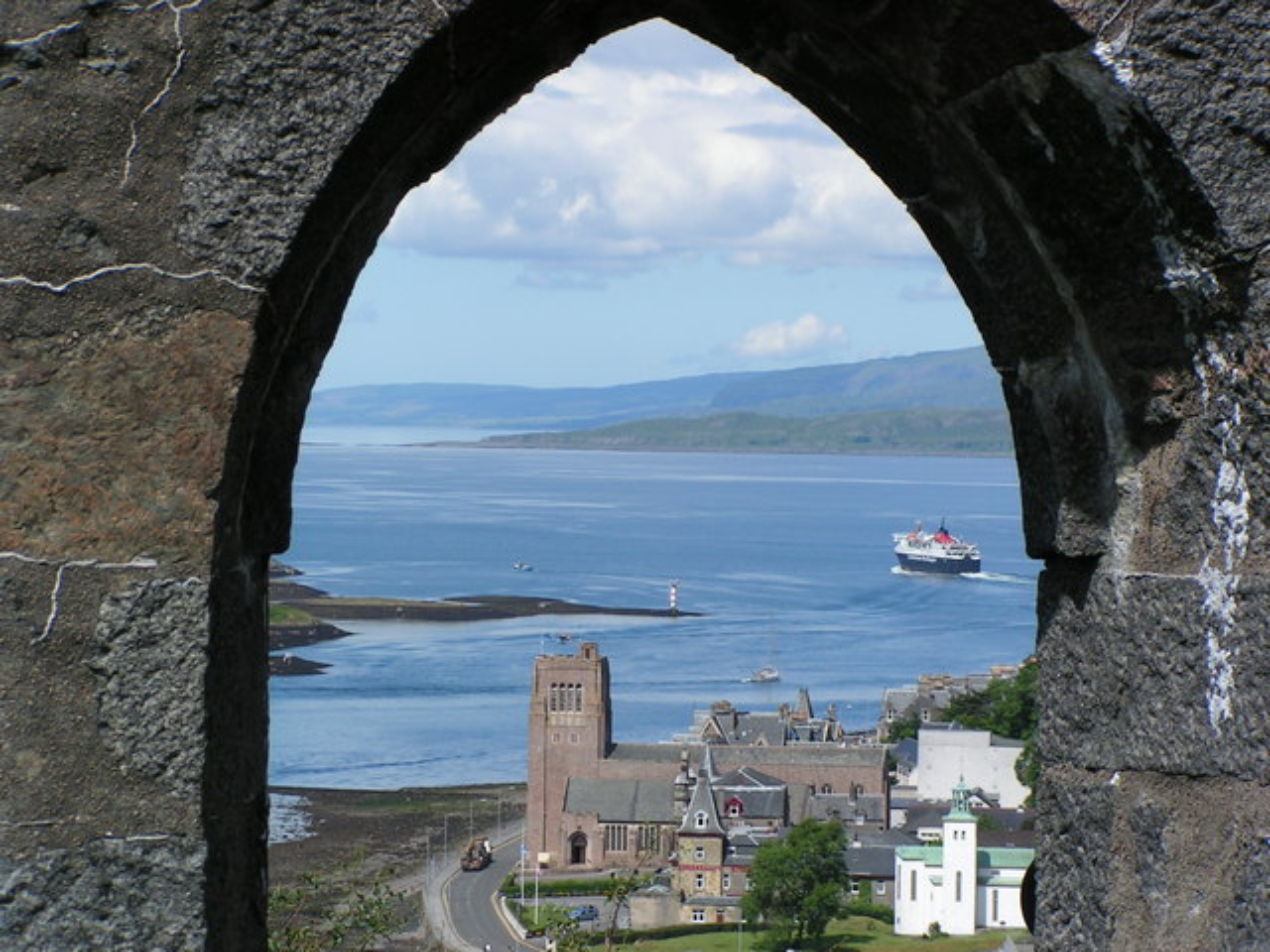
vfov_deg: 10.9
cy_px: 476
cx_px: 635
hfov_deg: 14.5
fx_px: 4990
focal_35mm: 136
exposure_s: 1/640
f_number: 5.6
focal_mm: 20.9
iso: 50
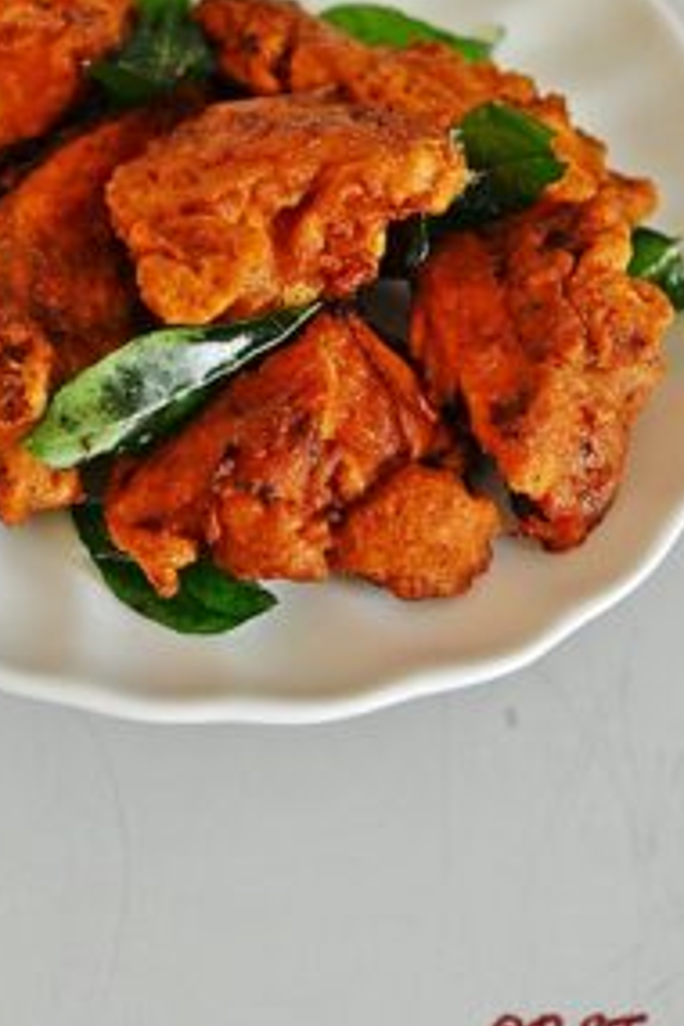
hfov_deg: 9.4
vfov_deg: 14.0
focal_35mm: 146
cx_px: 209
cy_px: 214
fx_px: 4161
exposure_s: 1/60
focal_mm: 50
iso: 400
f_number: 2.8
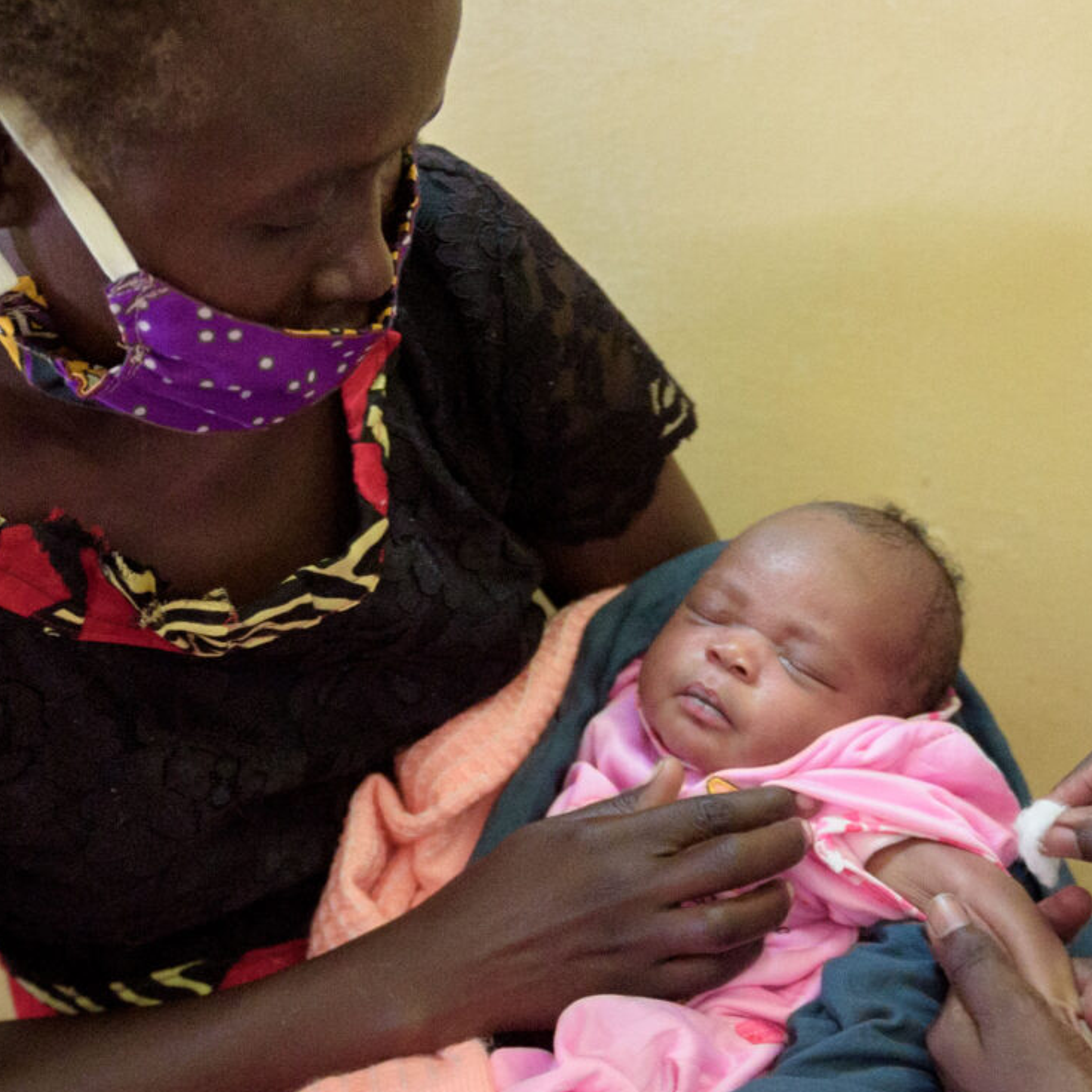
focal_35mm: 71
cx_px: 930
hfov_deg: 23.8
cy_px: 708
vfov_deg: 24.2
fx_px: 2534
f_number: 2.8
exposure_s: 1/100
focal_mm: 24
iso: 2000
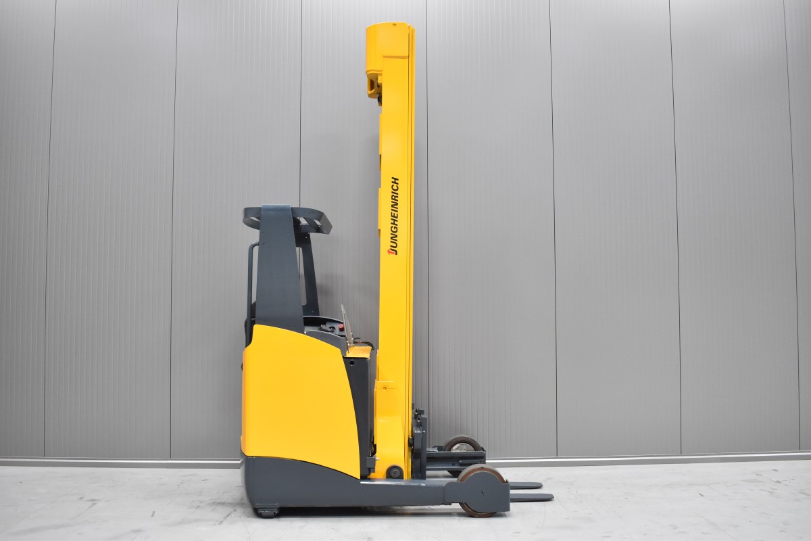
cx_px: 406
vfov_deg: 43.6
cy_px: 270
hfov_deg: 61.9
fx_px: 676
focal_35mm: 30
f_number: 5
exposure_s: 1/40
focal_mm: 20
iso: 1600
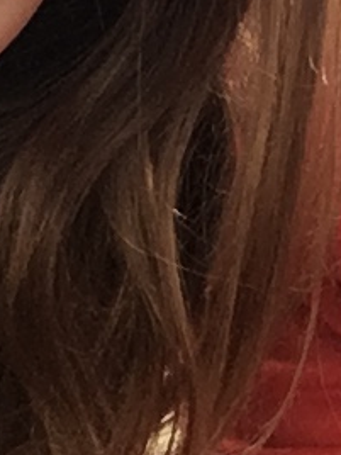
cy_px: -491
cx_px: 383
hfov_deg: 9.9
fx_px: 1944
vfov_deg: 11.8
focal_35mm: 148
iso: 50
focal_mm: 2.15
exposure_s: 1/167
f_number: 2.4
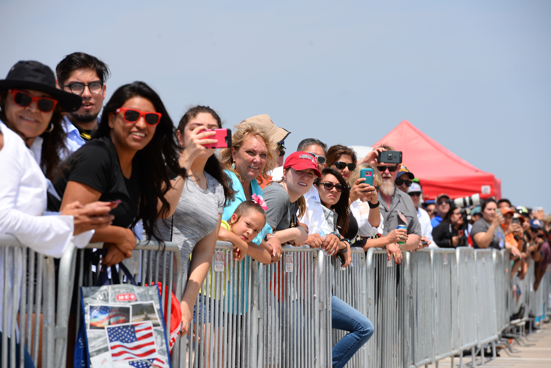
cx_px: 276
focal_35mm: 190
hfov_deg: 10.8
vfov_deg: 7.2
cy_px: 184
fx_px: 2909
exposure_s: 1/400
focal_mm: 190
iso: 100
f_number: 8
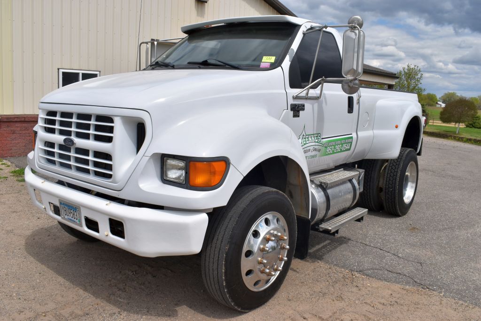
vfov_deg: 43.6
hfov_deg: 61.9
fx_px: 401
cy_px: 160
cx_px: 240
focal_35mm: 30
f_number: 11
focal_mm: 20
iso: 200
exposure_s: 1/500
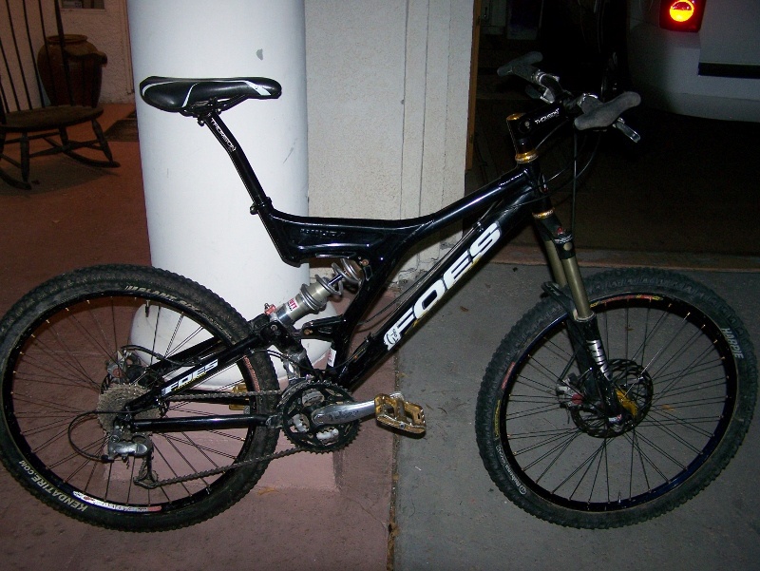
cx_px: 380
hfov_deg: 49.0
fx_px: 835
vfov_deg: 37.8
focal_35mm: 38
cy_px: 286
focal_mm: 6.3
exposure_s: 1/60
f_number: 2.8
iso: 200
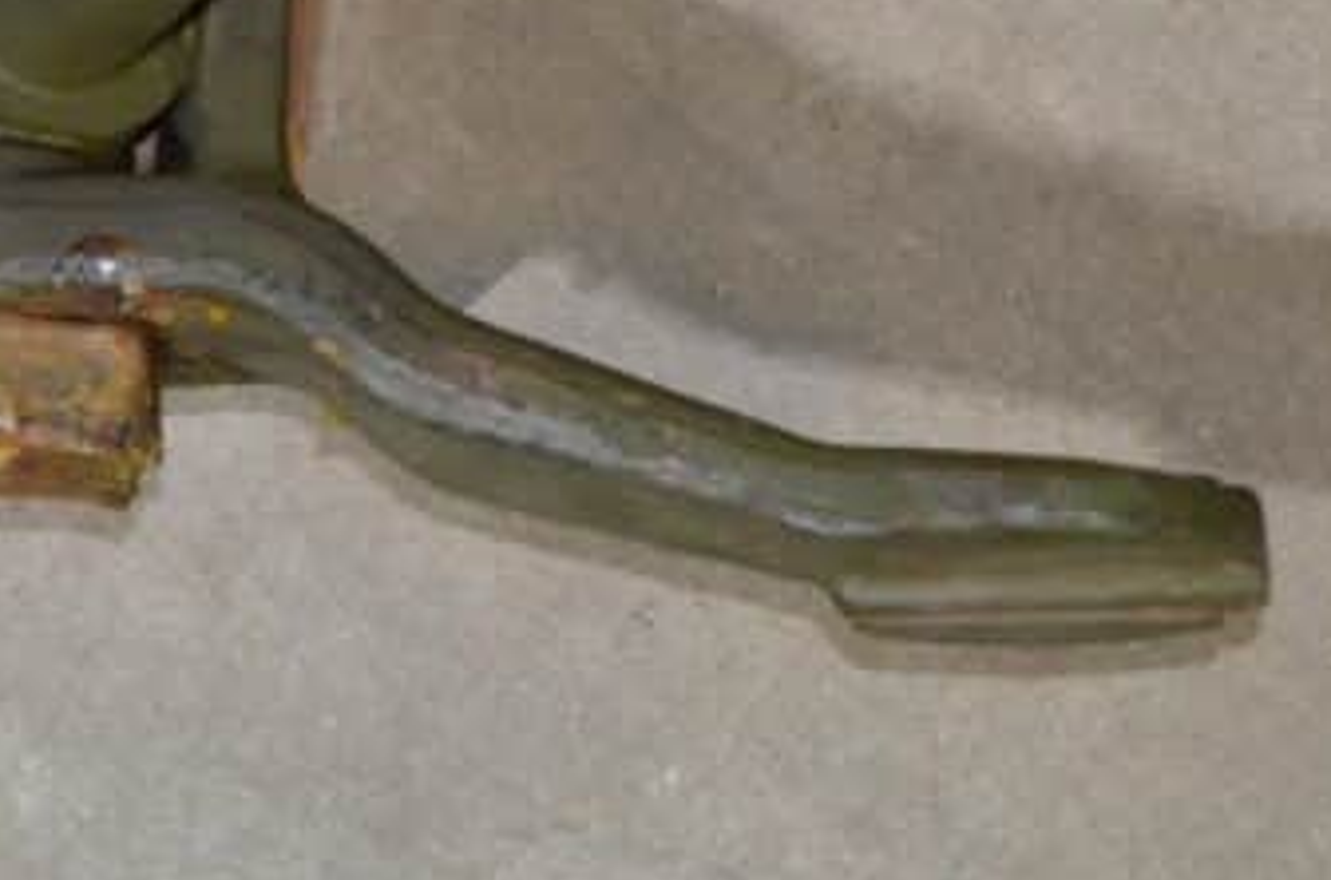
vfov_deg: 10.4
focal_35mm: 128
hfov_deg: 15.7
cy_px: -333
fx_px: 4719
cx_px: -12
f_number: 4.5
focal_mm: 28
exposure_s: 1/60
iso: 3200
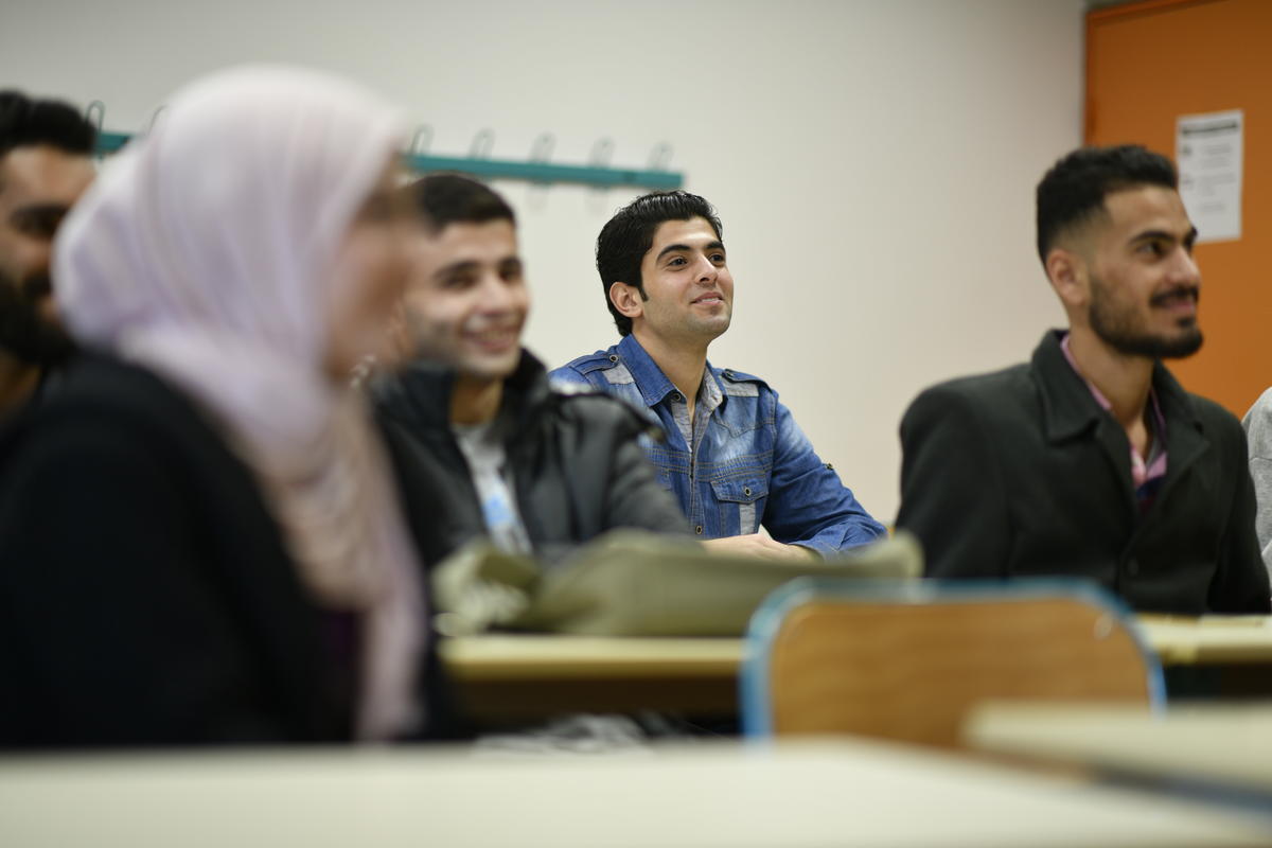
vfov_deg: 16.1
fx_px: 3003
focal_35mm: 85
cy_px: 424
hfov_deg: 23.9
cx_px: 636
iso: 400
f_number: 1.4
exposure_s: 1/125
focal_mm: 85
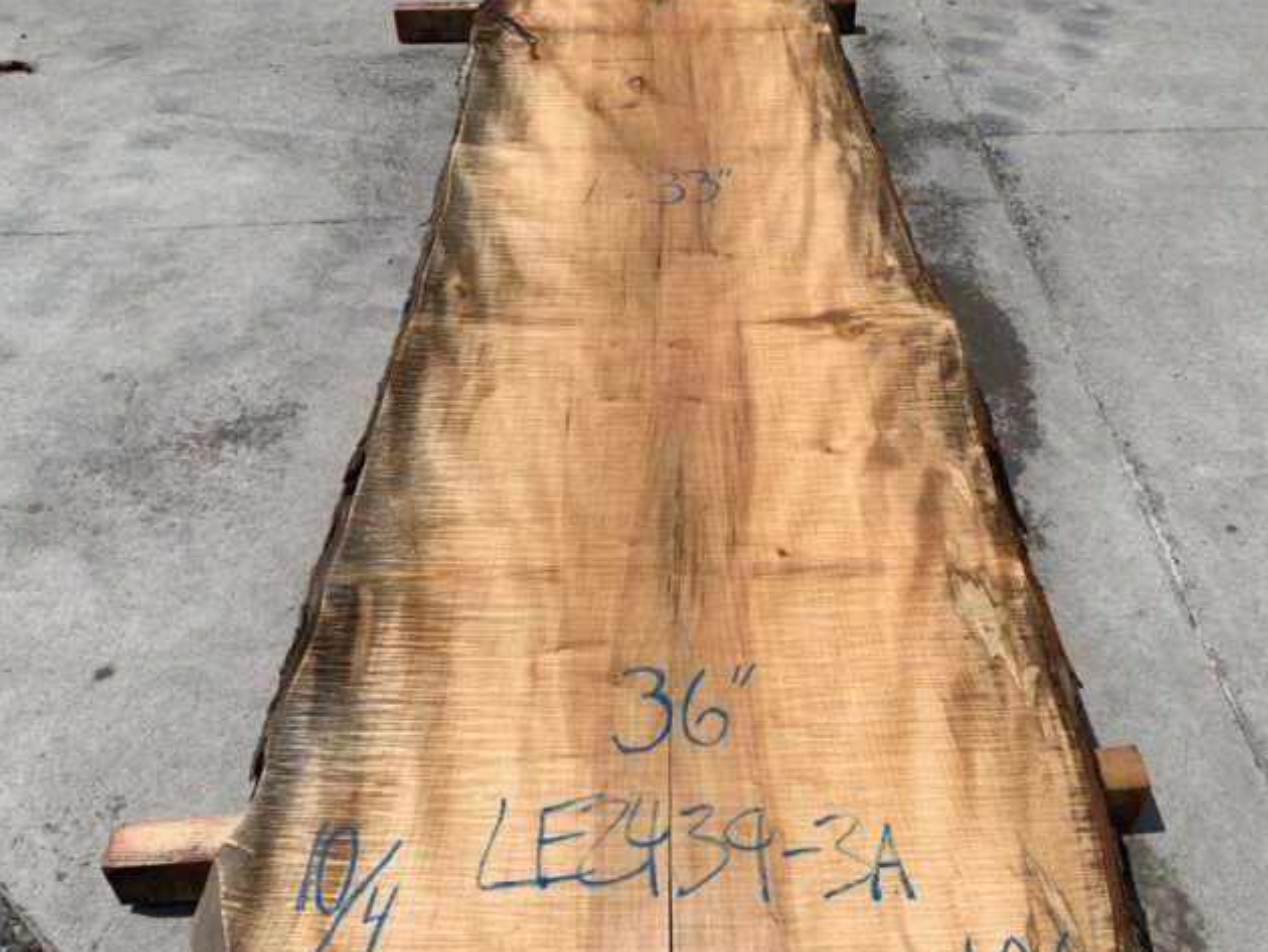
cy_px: 519
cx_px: 672
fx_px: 1209
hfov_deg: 55.3
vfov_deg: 42.9
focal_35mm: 33
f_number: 1.8
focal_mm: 4.25
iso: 25
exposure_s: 1/6061
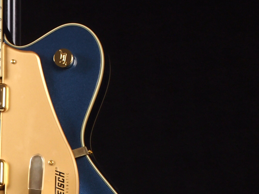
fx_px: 1400
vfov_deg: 7.9
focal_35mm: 187
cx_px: -20
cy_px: 217
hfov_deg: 10.5
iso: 200
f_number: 11
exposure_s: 1/3
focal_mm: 39
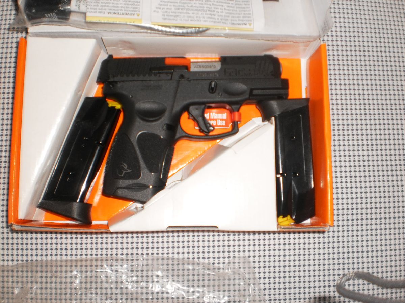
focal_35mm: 36
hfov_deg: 51.4
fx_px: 421
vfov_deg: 39.7
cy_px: 152
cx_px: 202
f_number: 3.1
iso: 125
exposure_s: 1/30
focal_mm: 6.3
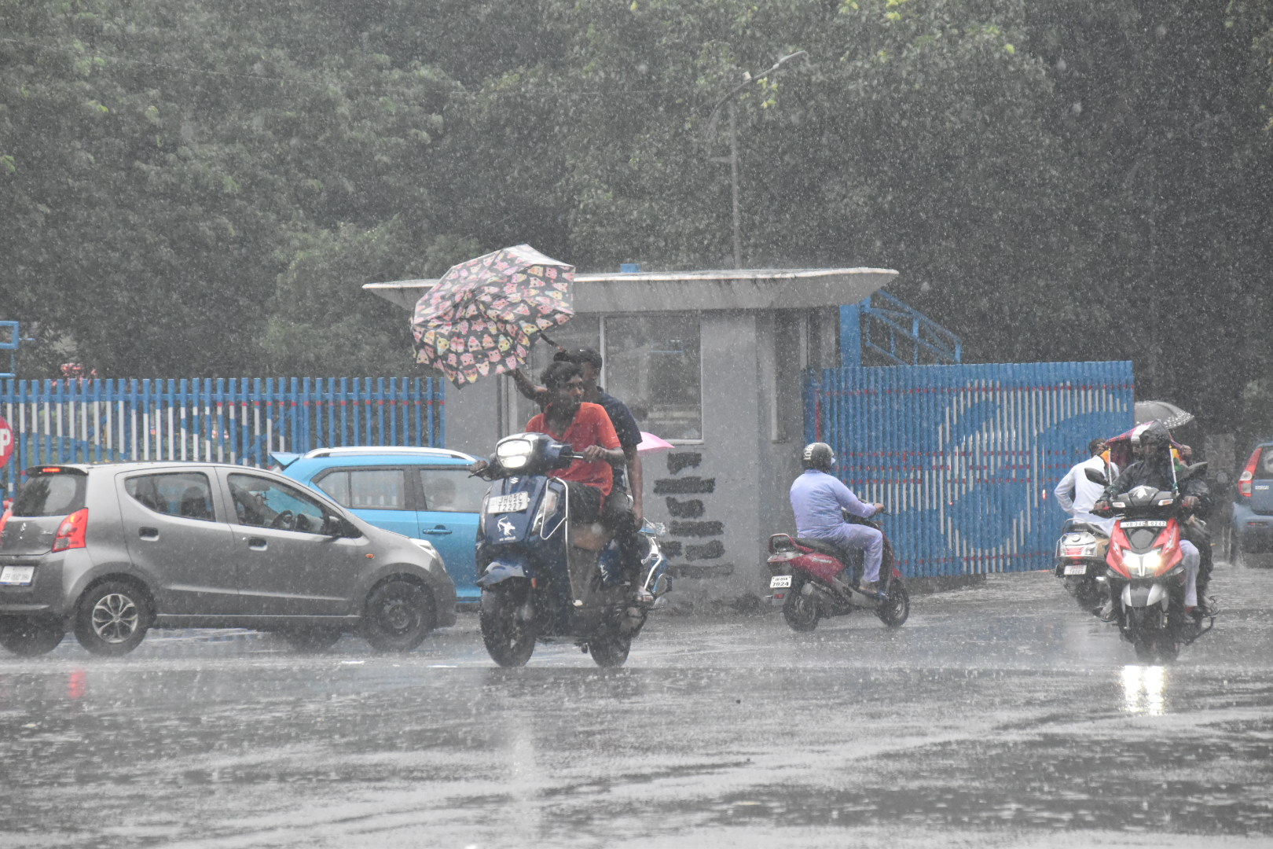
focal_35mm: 174
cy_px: 424
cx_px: 636
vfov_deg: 7.9
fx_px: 6152
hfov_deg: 11.8
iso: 5000
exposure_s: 1/1000
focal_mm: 116
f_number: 8
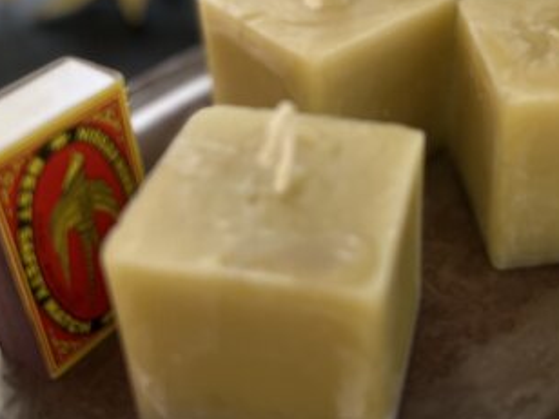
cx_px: 323
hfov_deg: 35.5
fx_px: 872
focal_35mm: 54
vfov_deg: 26.9
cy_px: 136
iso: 50
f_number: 1.5
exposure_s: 1/827
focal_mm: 5.7
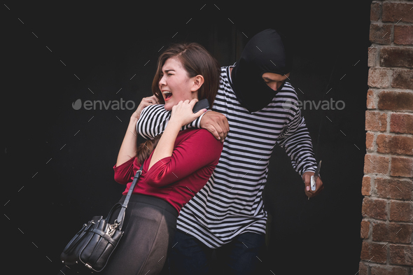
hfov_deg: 18.0
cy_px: 138
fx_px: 1307
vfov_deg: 12.0
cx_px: 206
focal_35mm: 114
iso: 400
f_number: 6.3
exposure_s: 1/500
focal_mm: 55
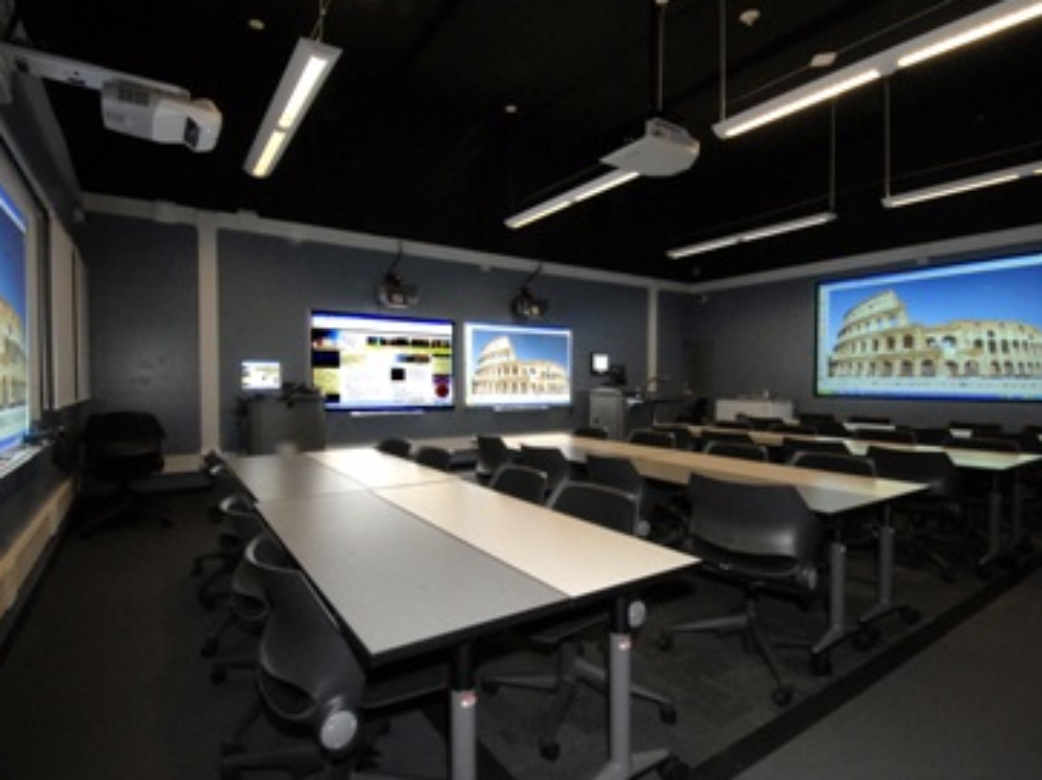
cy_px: 378
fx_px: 511
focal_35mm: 17
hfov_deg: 91.0
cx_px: 495
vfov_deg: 74.6
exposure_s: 1
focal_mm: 10
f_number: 22
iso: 640
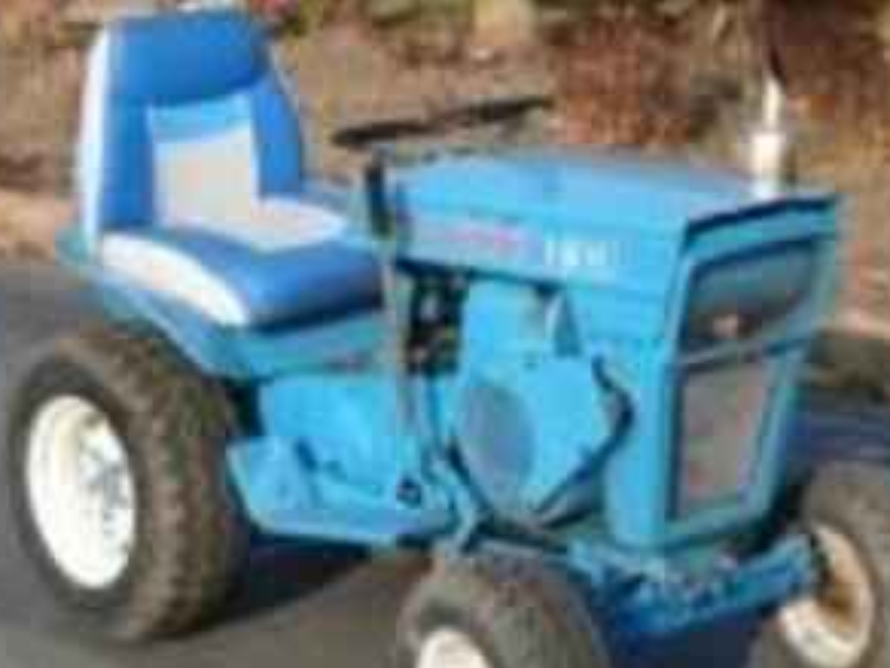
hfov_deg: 19.8
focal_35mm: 99
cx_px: 482
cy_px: 390
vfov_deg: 14.9
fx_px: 2545
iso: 100
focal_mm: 13.7
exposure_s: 1/320
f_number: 4.7
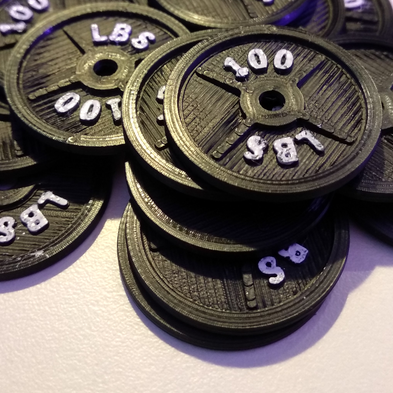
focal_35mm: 45
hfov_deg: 37.5
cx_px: 213
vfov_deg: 37.1
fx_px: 578
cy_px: 128
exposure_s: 1/17
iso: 1000
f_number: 2.2
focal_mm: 3.81
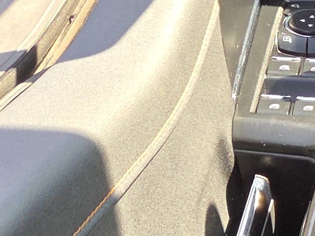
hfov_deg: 10.3
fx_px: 1356
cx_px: 890
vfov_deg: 9.9
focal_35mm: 149
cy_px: 198
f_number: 1.8
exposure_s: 1/180
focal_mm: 5.4
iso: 40
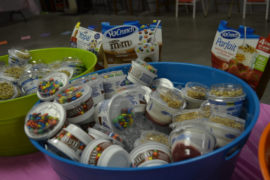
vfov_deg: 33.4
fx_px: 300
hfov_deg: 48.5
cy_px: 89
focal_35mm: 40
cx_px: 137
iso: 400
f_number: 4.2
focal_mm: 26
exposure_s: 1/60
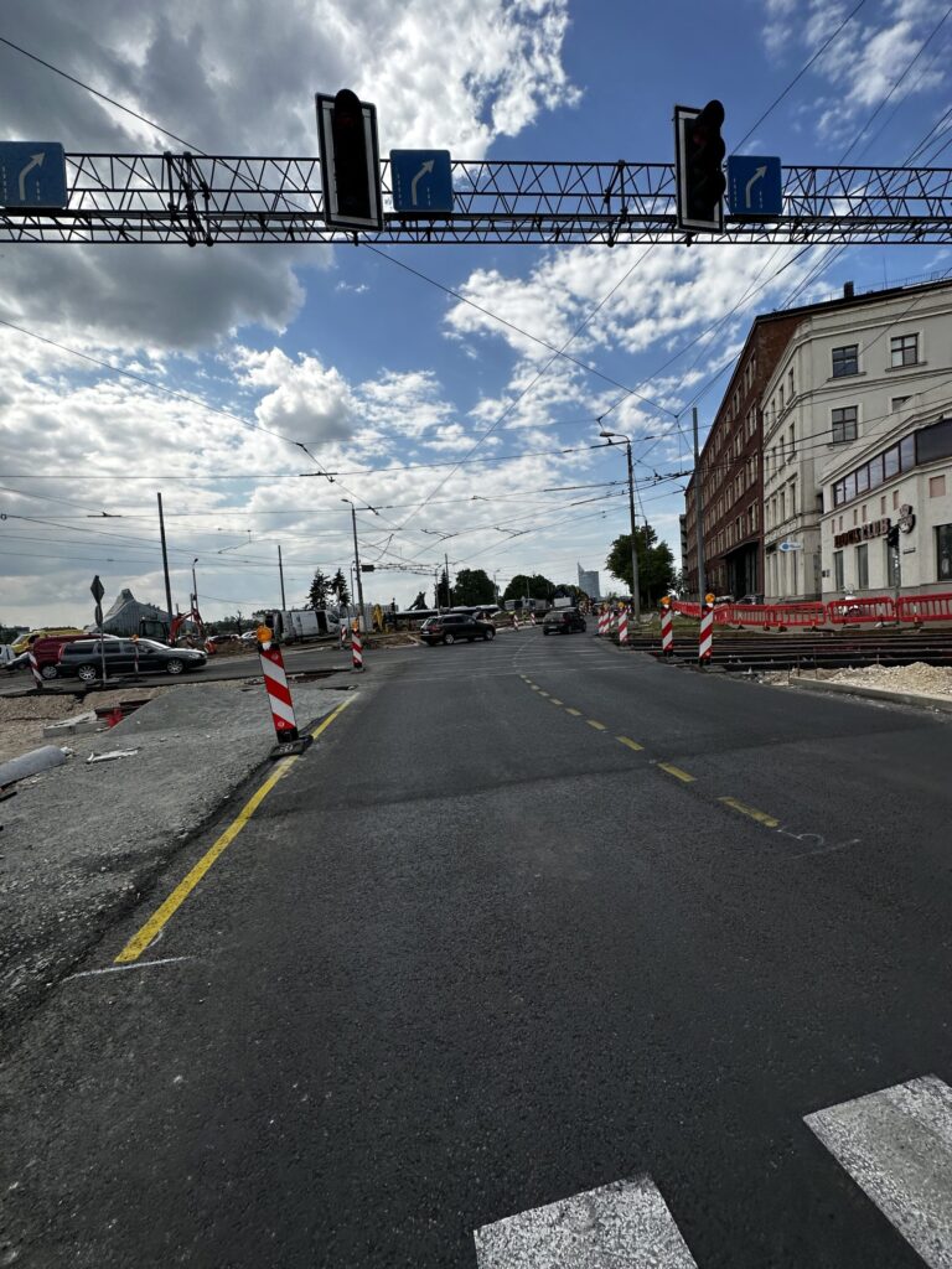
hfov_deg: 85.7
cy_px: 634
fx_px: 513
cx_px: 476
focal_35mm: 14
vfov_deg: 102.1
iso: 50
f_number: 2.2
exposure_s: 1/2618
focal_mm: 2.22
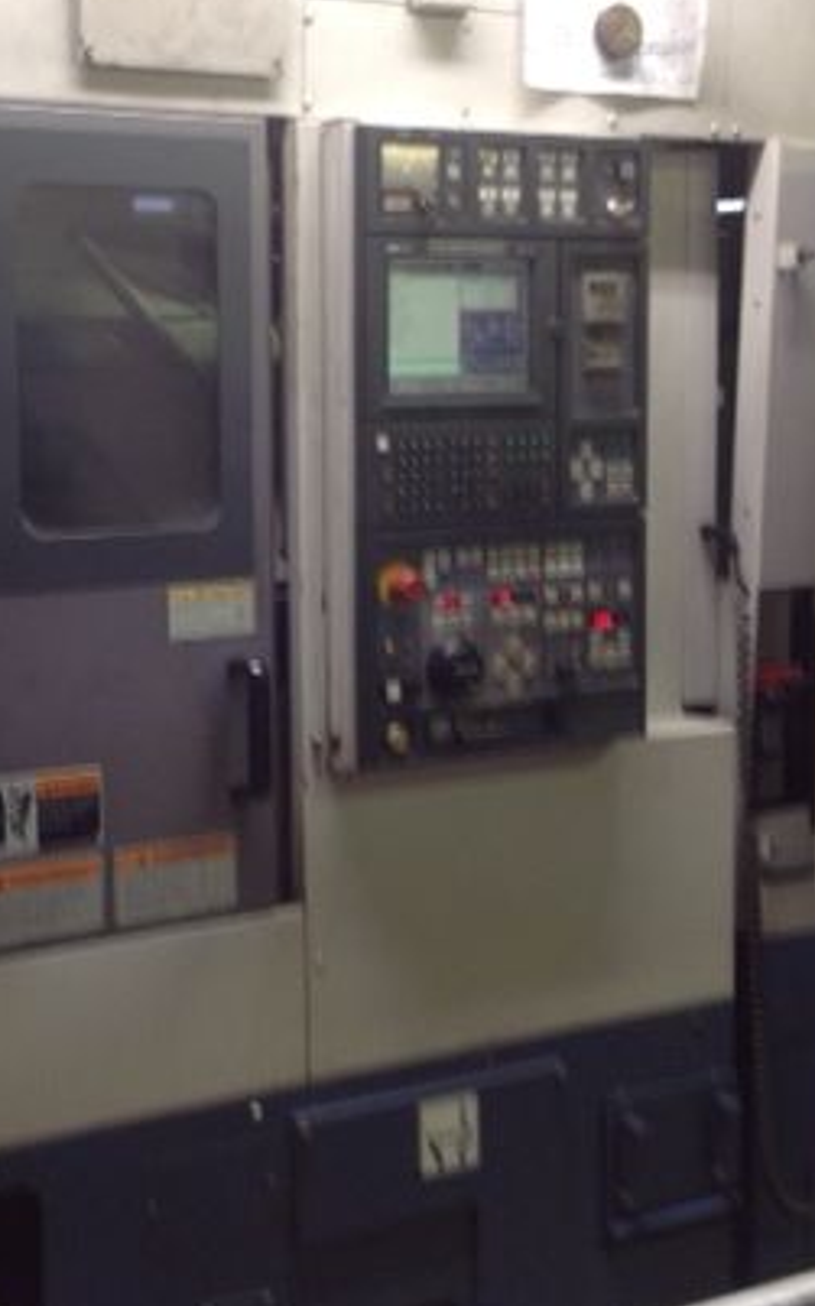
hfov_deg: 21.6
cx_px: 140
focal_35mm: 59
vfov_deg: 34.5
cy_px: 546
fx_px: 2098
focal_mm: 4.28
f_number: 2.4
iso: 64
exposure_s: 1/15
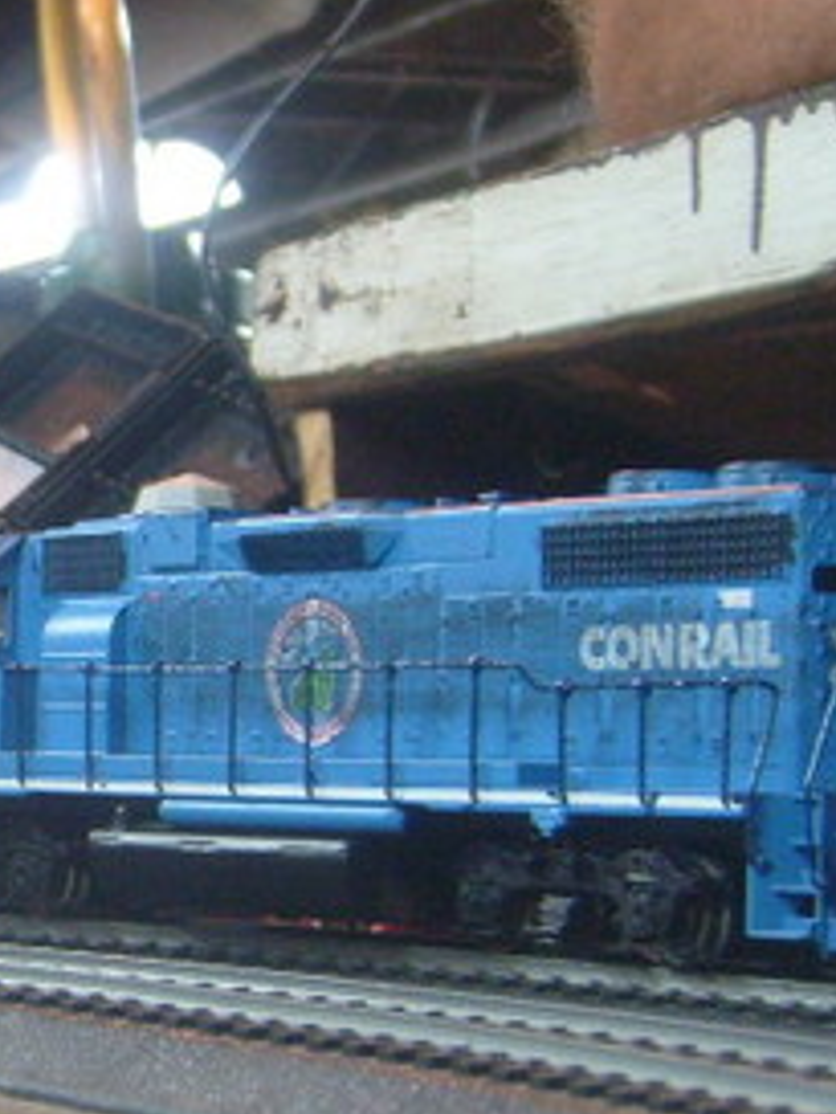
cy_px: 698
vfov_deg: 18.0
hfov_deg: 12.9
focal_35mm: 109
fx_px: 3507
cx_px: -408
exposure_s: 1/15
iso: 200
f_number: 2.8
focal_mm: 5.8
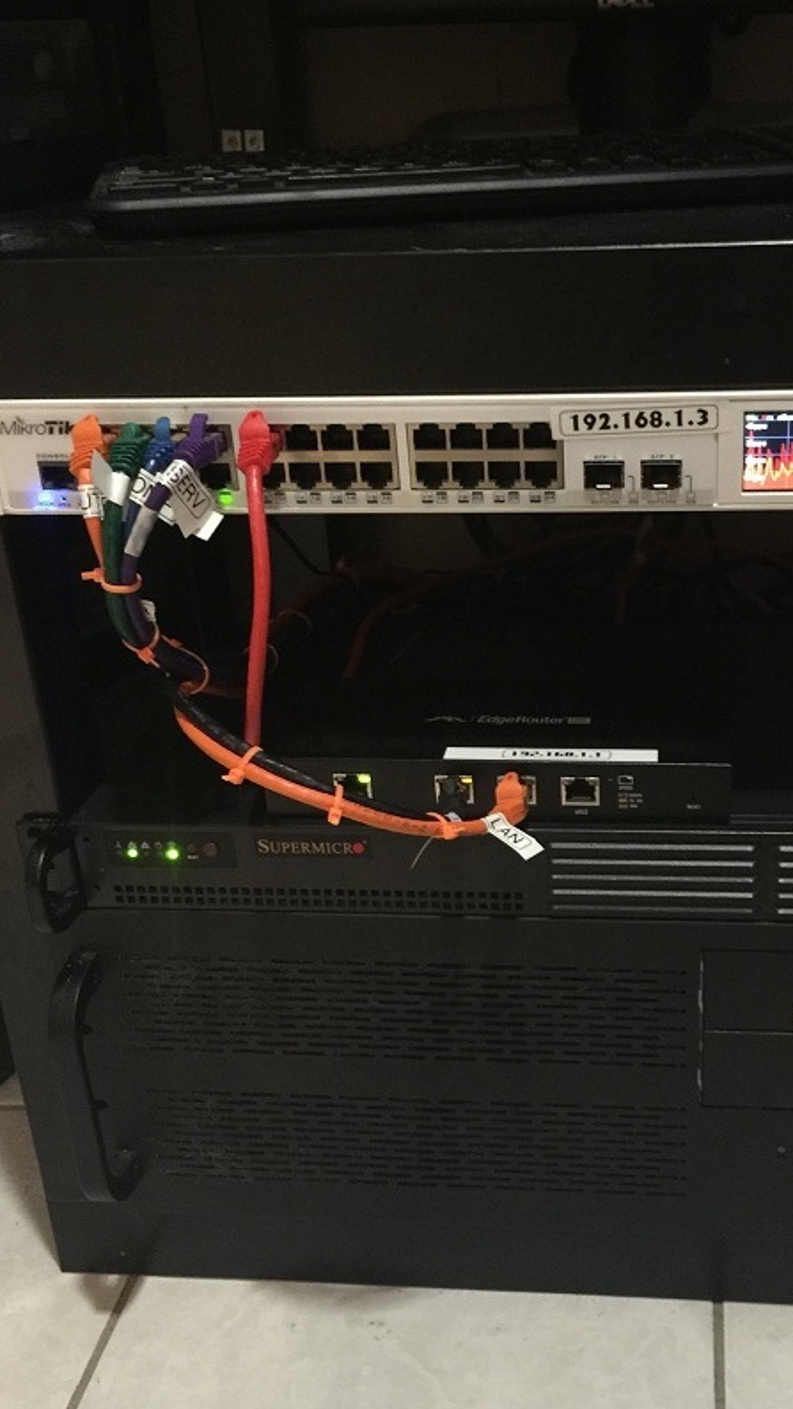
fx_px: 1457
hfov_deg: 30.2
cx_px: 546
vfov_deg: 51.5
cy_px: 795
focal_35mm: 39
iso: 100
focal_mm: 4.15
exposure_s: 1/4
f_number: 2.2
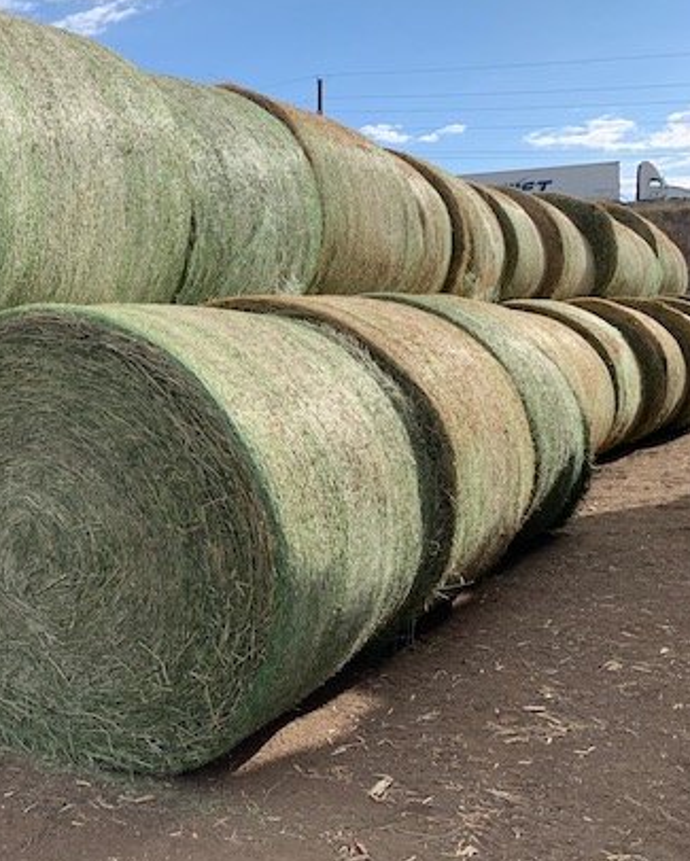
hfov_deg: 34.4
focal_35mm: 40
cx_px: 21
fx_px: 1021
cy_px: 399
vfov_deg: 45.7
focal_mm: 4.25
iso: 25
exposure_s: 1/1585
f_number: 1.8
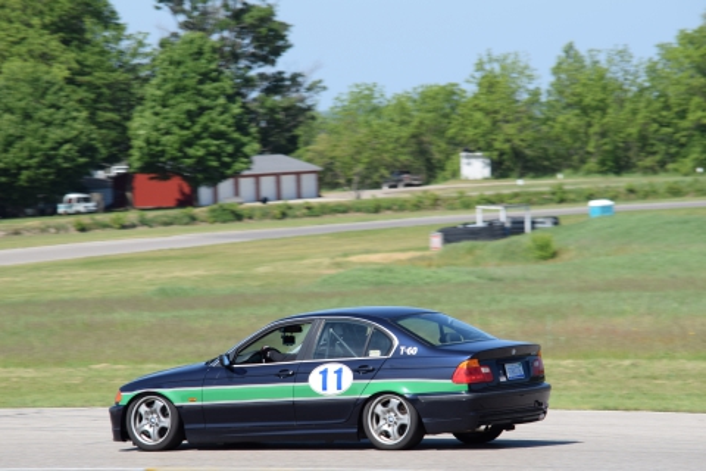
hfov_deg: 7.0
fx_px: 5736
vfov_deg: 4.7
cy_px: 236
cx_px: 353
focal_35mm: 292
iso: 125
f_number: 9
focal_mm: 195
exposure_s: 1/320
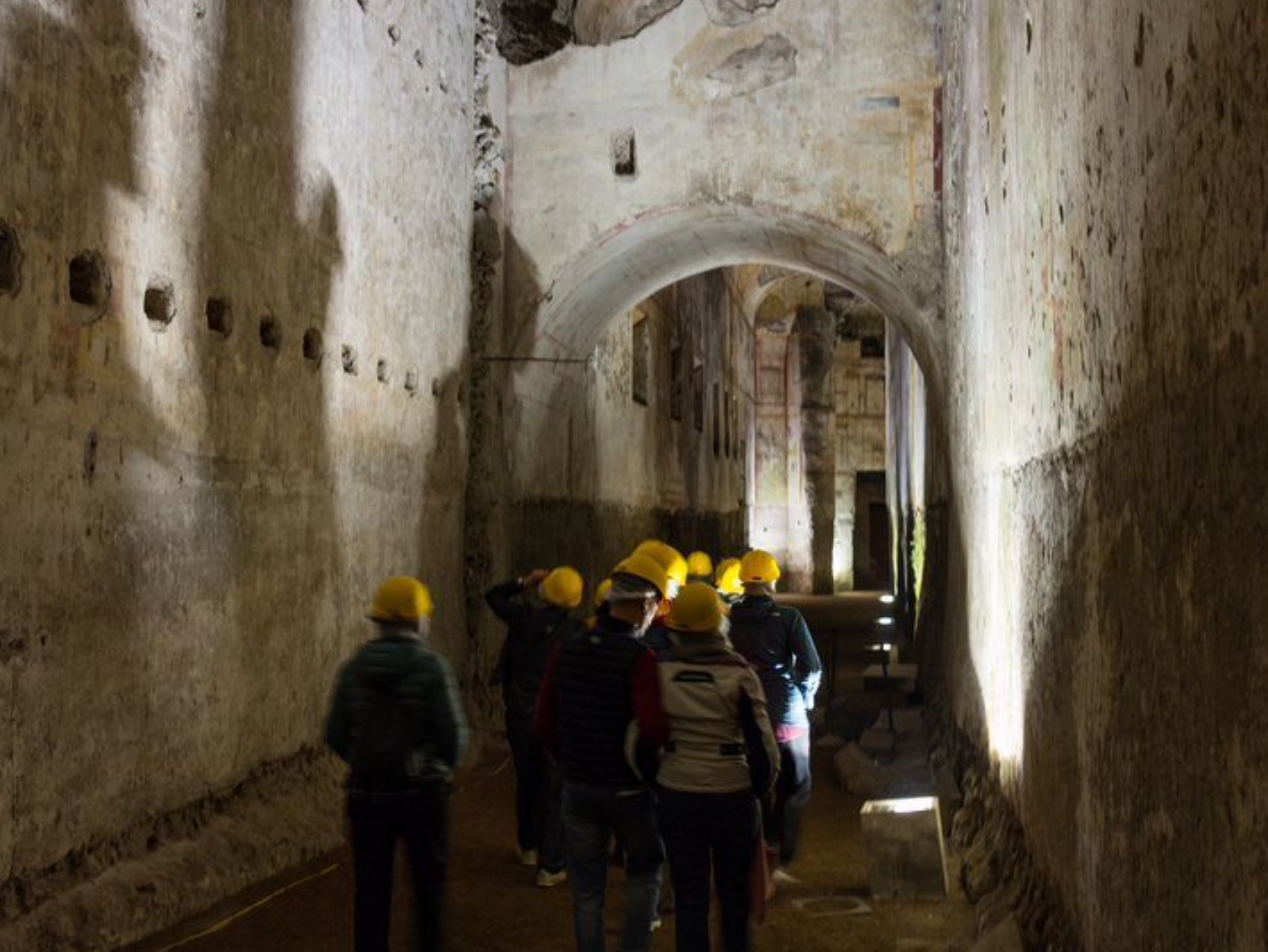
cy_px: 385
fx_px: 1502
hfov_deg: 45.8
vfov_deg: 35.0
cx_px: 634
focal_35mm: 41
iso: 1600
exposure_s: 1/6
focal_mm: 28
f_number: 6.3
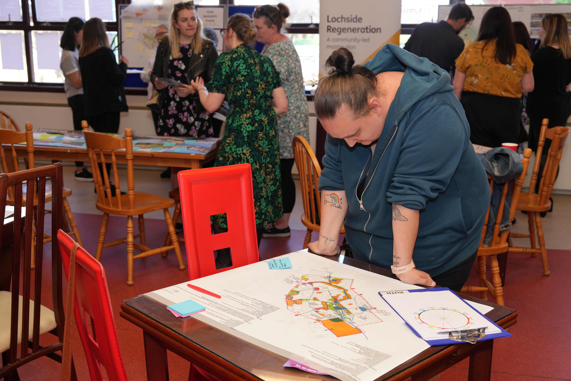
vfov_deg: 31.9
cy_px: 190
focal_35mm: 42
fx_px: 666
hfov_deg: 46.4
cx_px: 286
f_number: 5.6
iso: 640
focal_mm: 42
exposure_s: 1/125
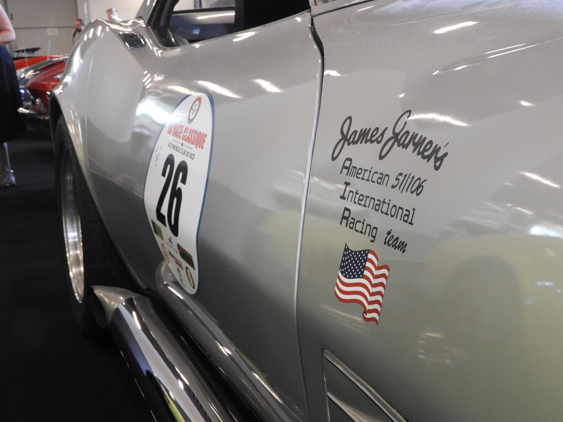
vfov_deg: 32.2
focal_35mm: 45
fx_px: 732
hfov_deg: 42.1
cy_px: 211
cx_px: 282
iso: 400
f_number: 4
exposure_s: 1/30
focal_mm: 8.1
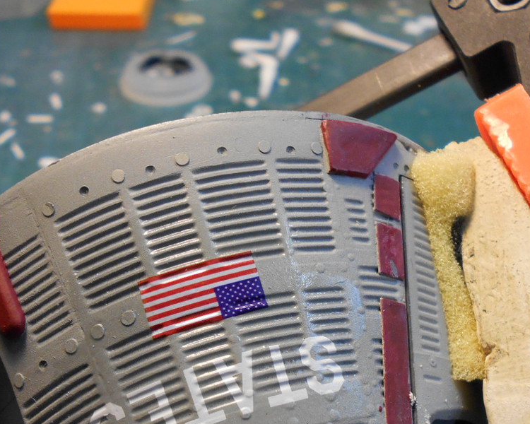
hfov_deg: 36.6
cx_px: 285
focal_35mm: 51
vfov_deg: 29.2
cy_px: 326
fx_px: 800
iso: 220
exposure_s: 1/30
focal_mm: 5.1
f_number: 3.4
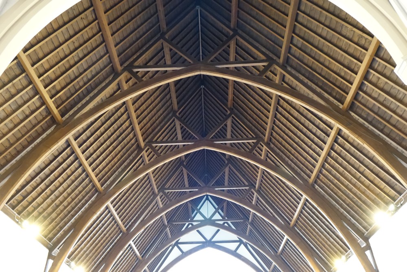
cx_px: 204
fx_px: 328
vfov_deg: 45.0
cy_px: 136
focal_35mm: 29
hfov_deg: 63.7
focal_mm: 10.49
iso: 3200
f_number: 2.8
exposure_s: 1/25
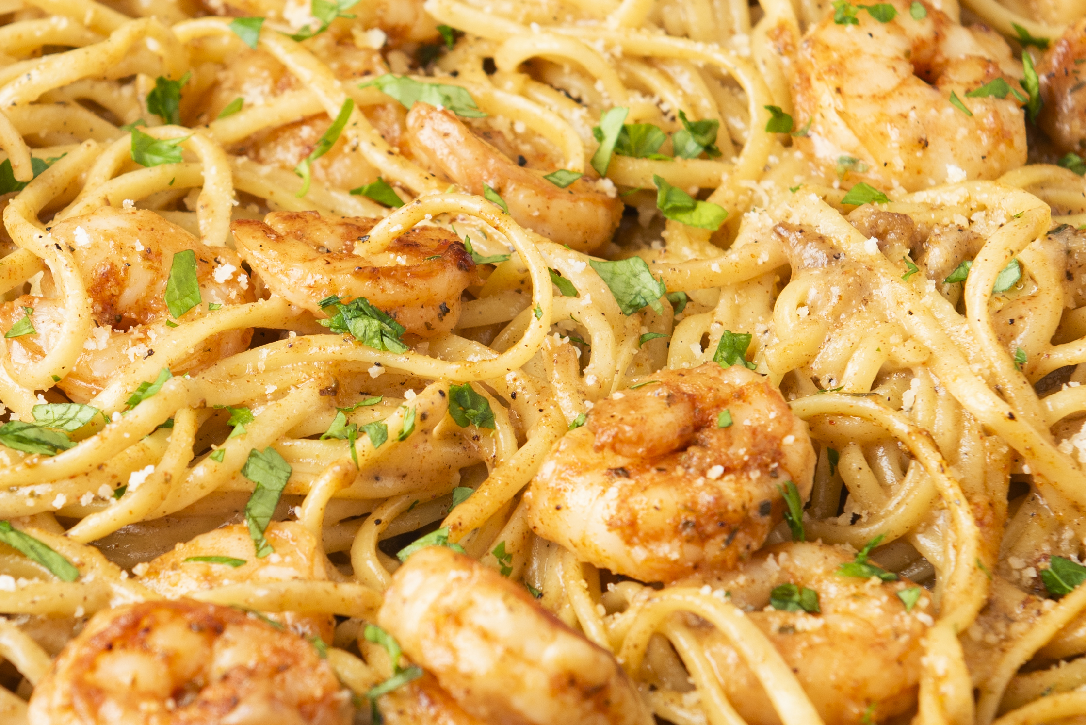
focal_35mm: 217
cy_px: 396
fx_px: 6547
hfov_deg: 9.5
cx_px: 386
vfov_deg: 6.3
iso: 64
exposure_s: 1/160
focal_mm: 66
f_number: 5.6
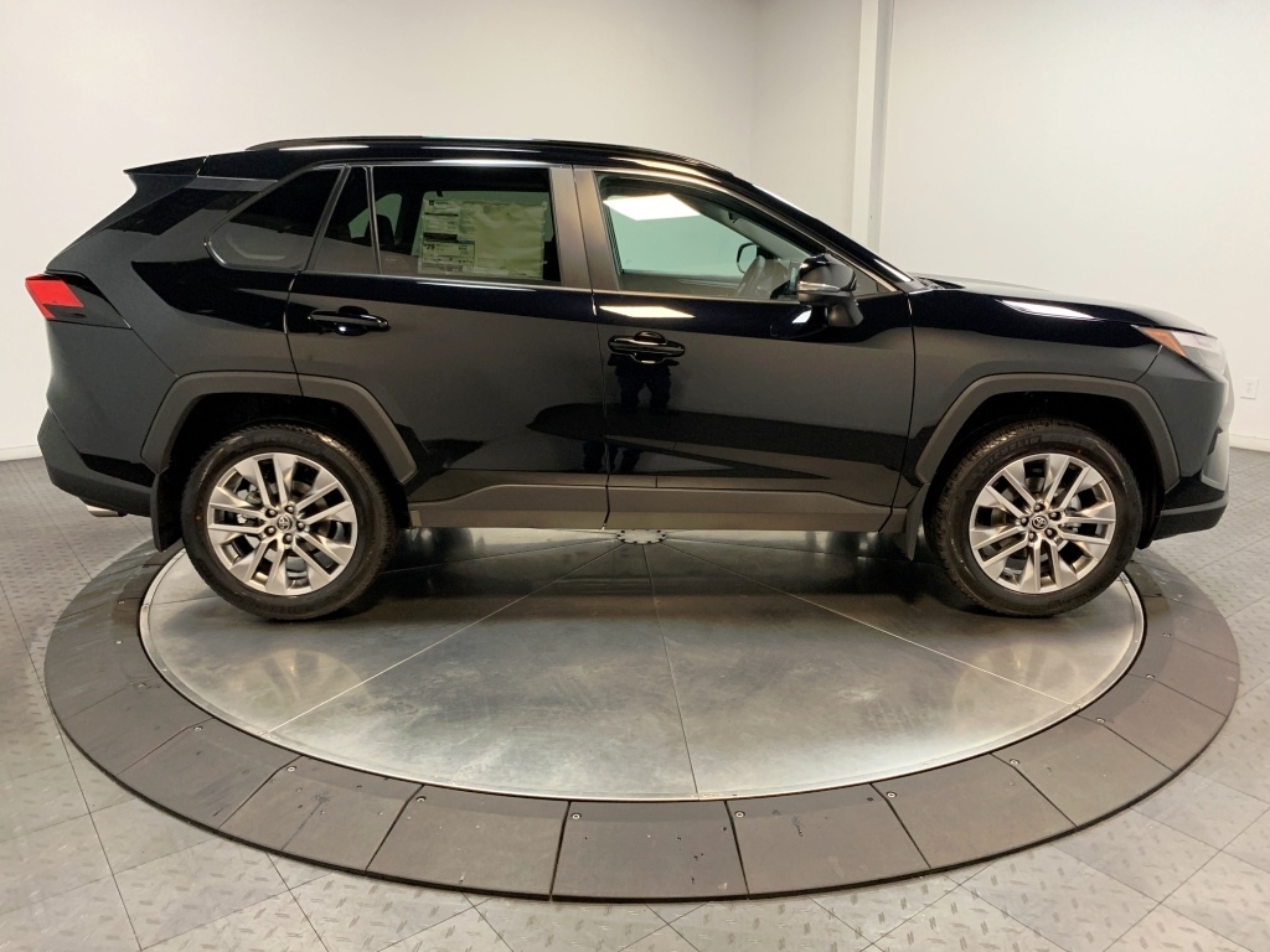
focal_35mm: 26
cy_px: 476
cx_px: 635
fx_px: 954
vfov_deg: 53.1
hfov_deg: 67.3
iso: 250
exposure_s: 1/40
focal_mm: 4.25
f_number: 1.8
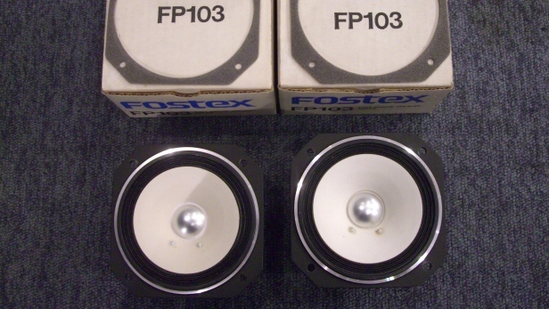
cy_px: 111
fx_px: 626
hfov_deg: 47.3
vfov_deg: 27.6
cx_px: 271
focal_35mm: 43
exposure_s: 1/40
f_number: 2.8
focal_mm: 7.9
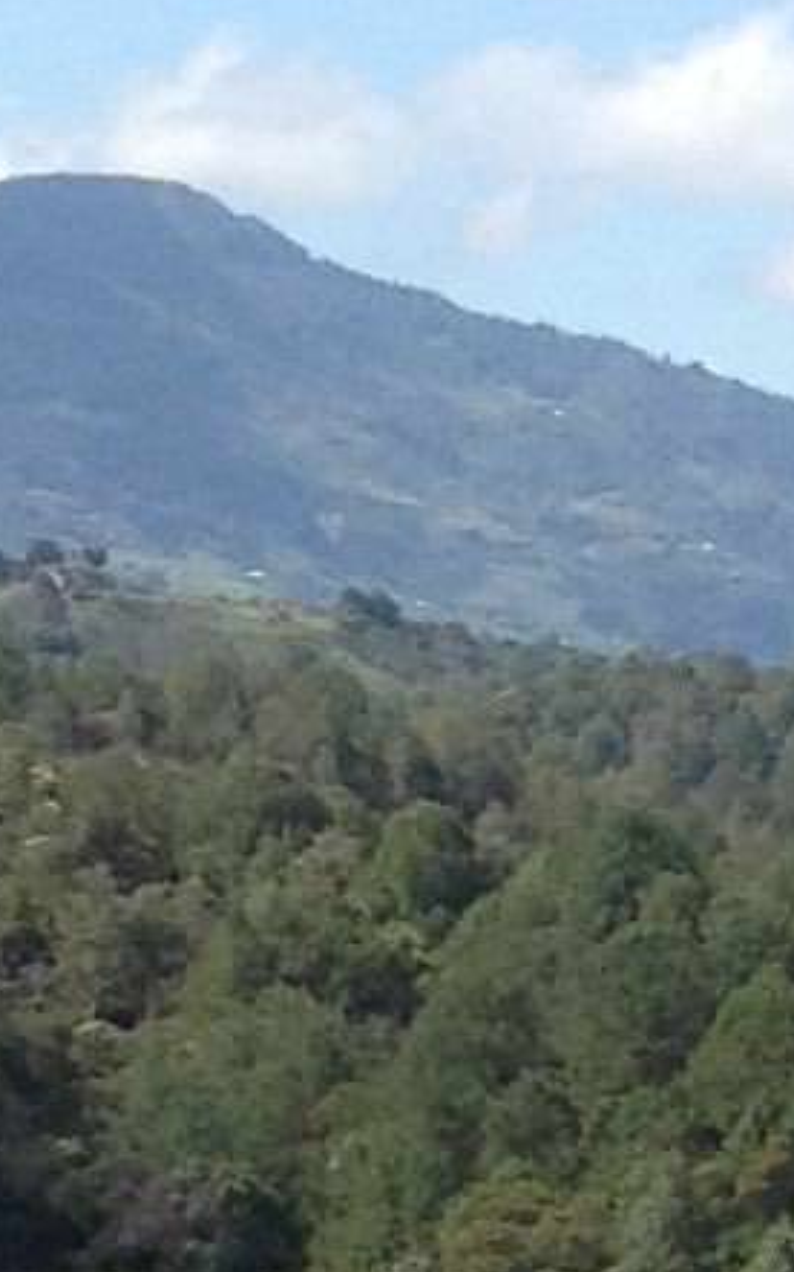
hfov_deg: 4.6
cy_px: 2026
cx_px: 2120
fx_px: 9493
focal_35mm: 274
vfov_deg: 7.5
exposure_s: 1/1175
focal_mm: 4.28
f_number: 2.4
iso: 64
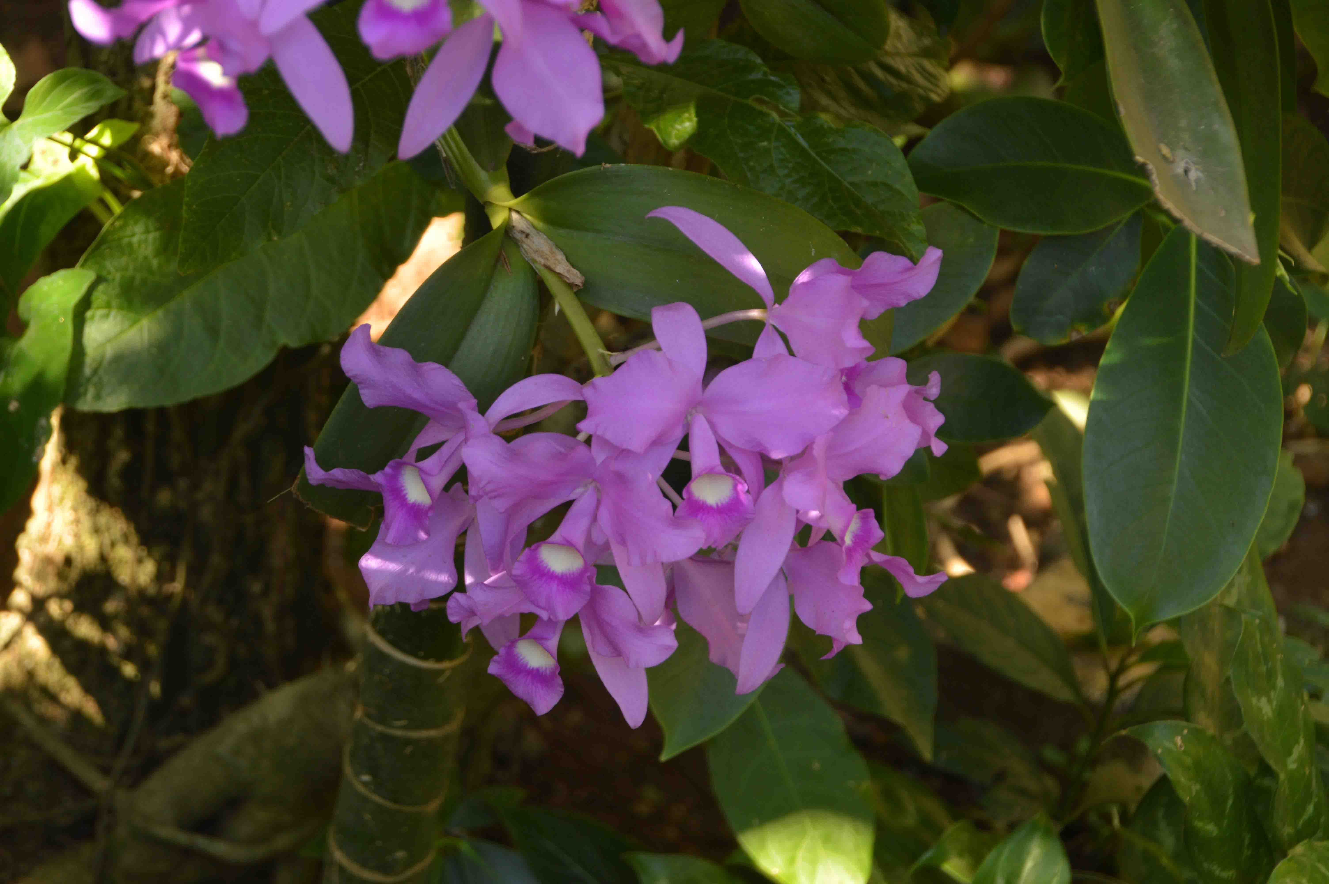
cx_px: 664
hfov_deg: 17.5
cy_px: 442
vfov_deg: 11.7
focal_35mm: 117
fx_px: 4315
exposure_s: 1/50
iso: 200
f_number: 6.3
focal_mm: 78
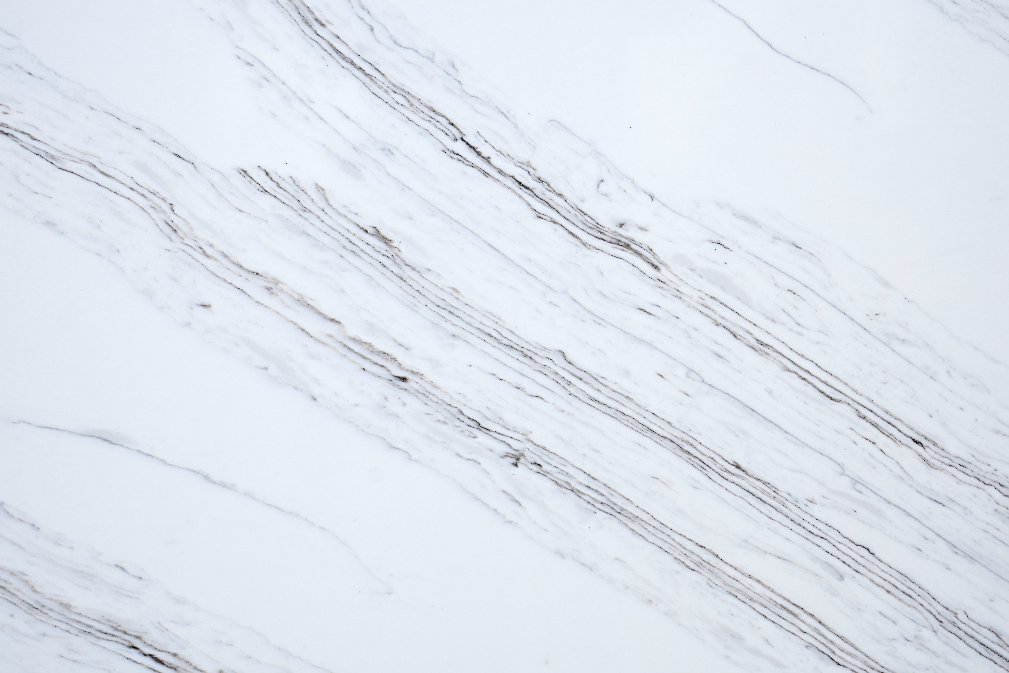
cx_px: 504
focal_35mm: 105
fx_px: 2943
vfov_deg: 13.0
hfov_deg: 19.5
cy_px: 336
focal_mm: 70
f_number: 9
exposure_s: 1/125
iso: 200
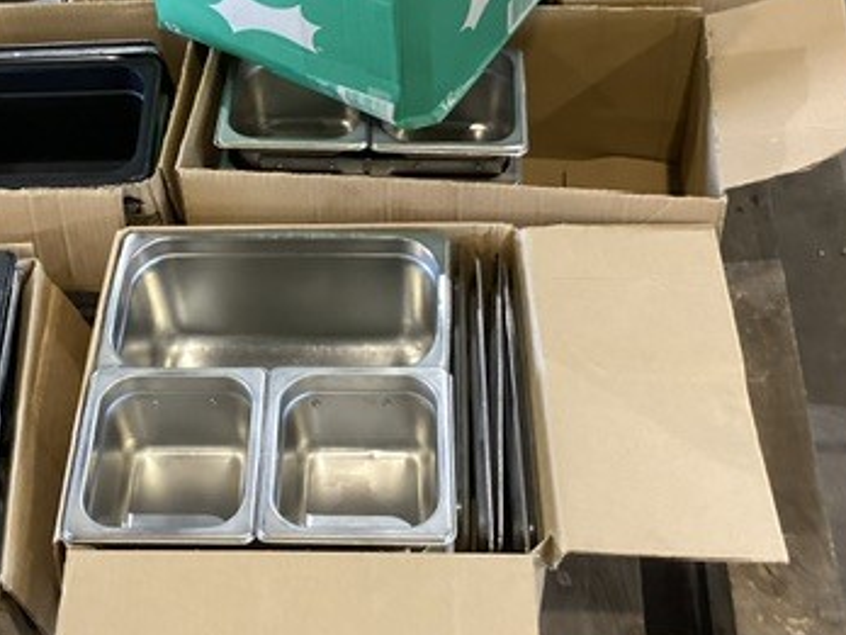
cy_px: 175
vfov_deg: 25.4
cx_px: 260
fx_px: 1393
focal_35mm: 57
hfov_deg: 33.4
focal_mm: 3.3
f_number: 2.4
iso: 320
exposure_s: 1/50
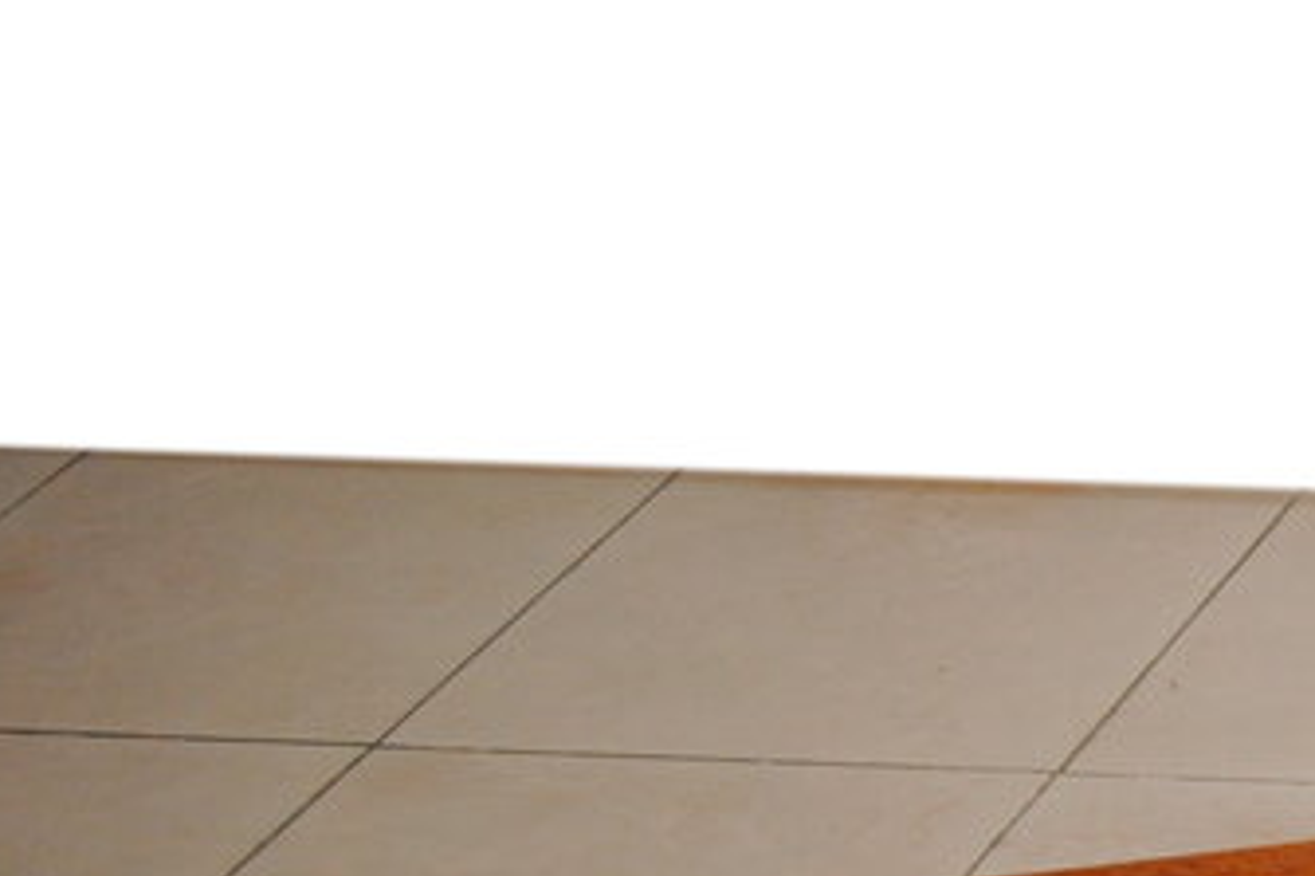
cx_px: 2650
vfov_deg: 9.8
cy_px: 1114
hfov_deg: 12.9
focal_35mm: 138
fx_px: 5038
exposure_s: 1/160
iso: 200
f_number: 4.5
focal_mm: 22
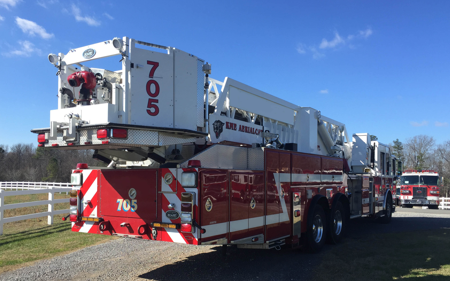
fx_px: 392
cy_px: 168
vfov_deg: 39.3
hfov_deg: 59.6
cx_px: 226
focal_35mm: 32
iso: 32
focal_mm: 4.15
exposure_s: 1/1041
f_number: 2.2
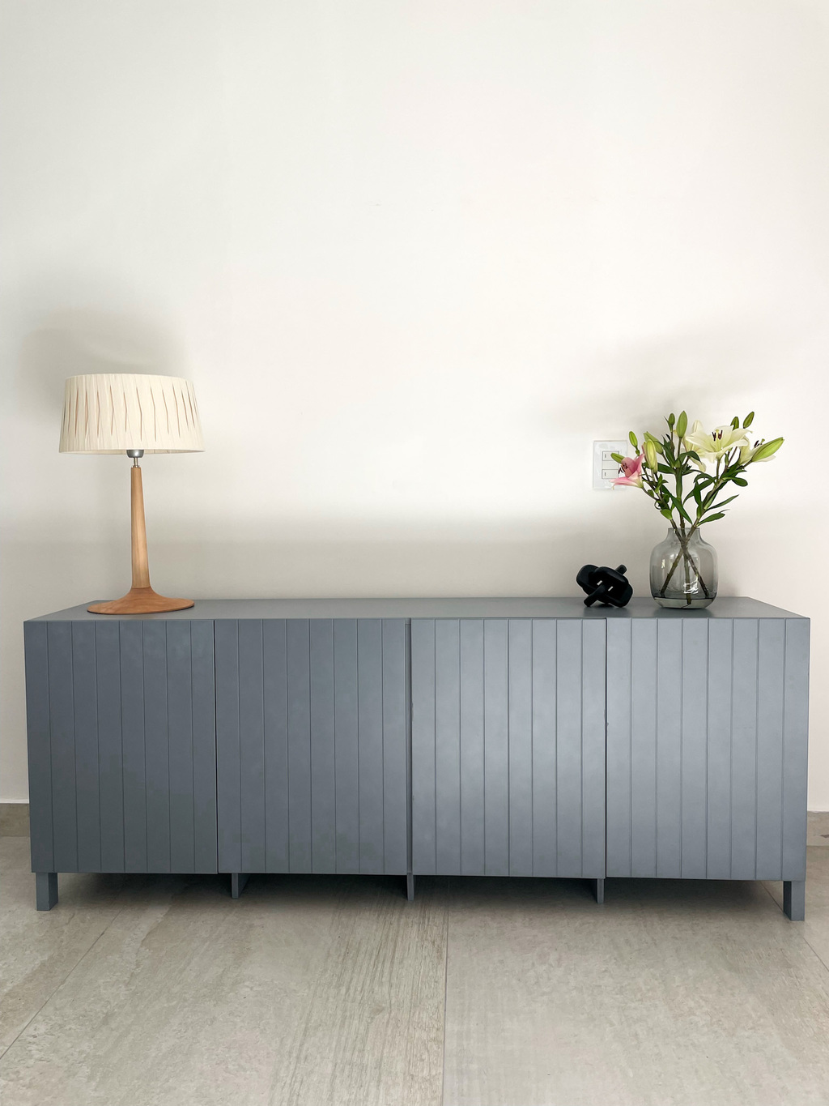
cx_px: 414
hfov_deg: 53.1
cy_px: 553
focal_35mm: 26
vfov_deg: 67.3
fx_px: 830
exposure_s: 1/125
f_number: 1.6
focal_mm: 4.2
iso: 32
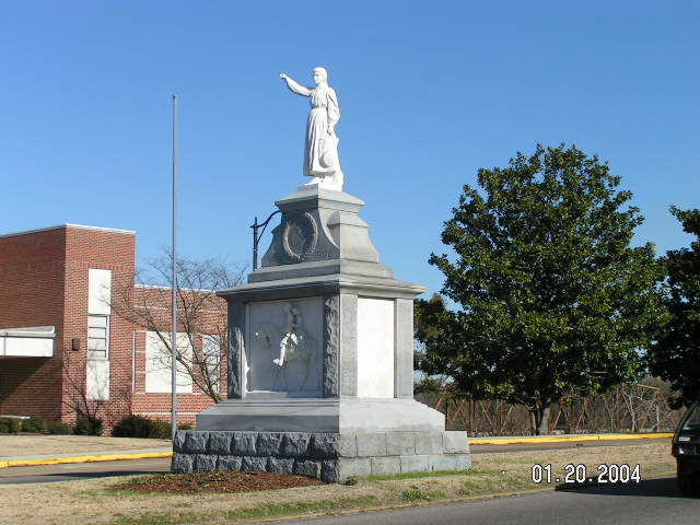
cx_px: 350
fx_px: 1314
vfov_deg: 22.6
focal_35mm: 65
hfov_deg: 29.8
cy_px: 262
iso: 50
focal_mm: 10
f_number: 5
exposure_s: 1/640
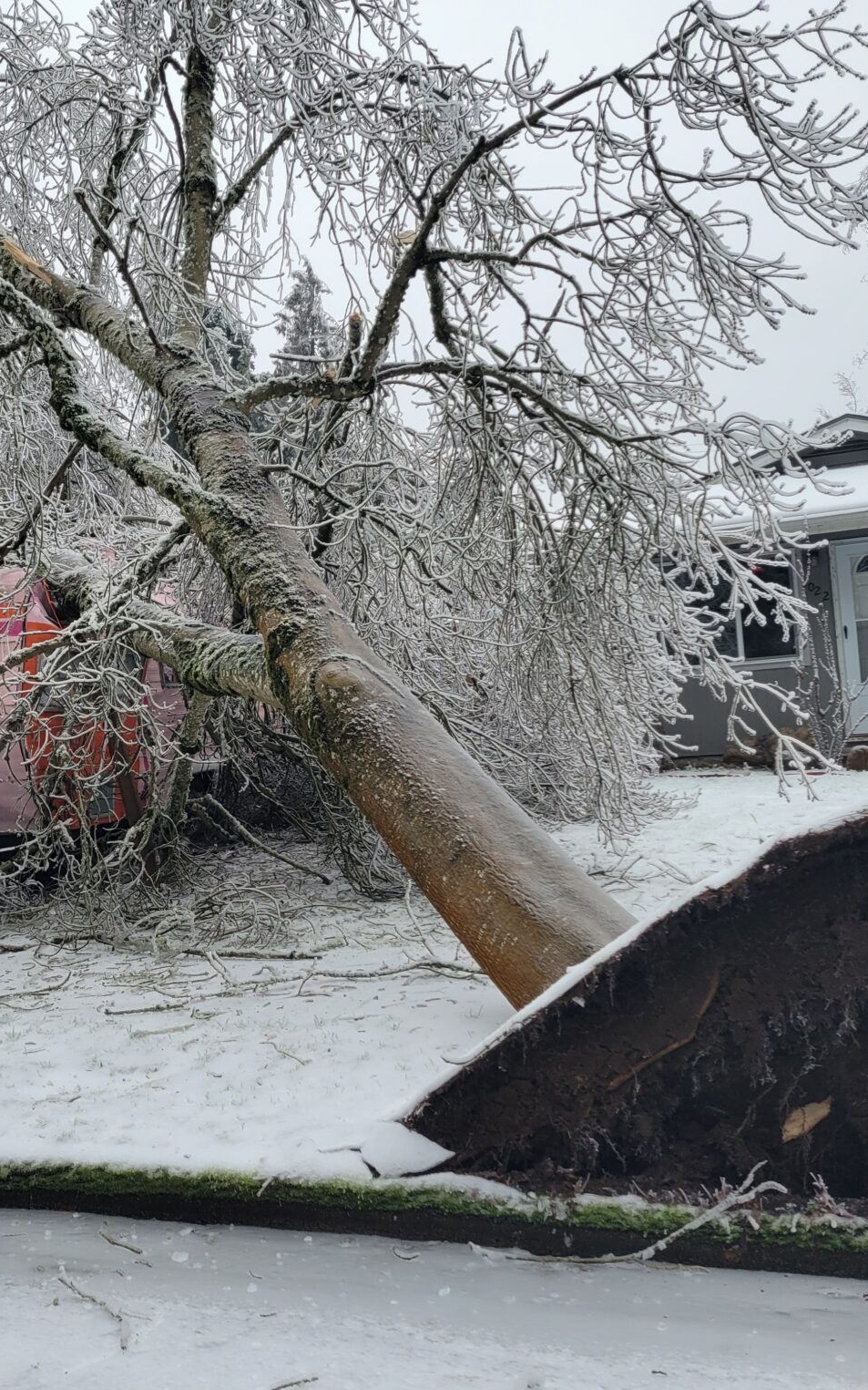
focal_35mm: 37
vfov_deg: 52.8
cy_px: 693
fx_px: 1401
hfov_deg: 33.9
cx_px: 240
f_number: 1.8
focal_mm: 5.4
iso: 40
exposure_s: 1/382
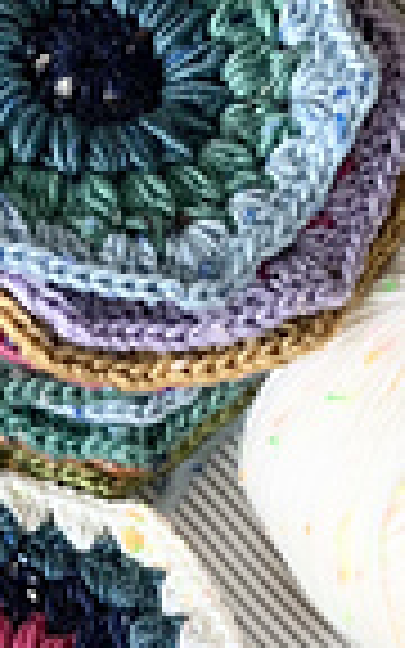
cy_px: 940
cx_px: -191
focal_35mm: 96
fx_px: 1695
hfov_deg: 12.9
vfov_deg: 19.2
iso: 100
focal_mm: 4.25
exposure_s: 1/105
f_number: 1.8
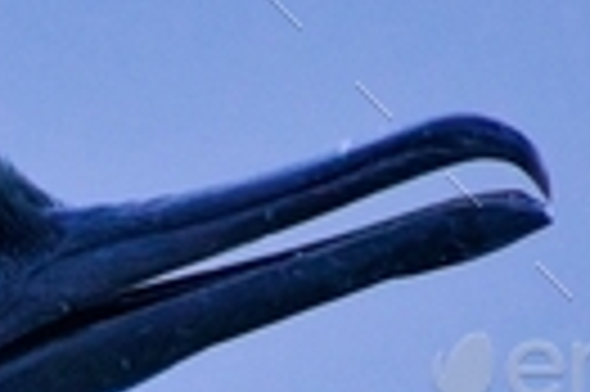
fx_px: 33146
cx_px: -54
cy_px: 579
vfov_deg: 0.7
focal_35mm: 2025
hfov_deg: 1.0
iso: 2000
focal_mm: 300
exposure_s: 1/2000
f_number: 5.6
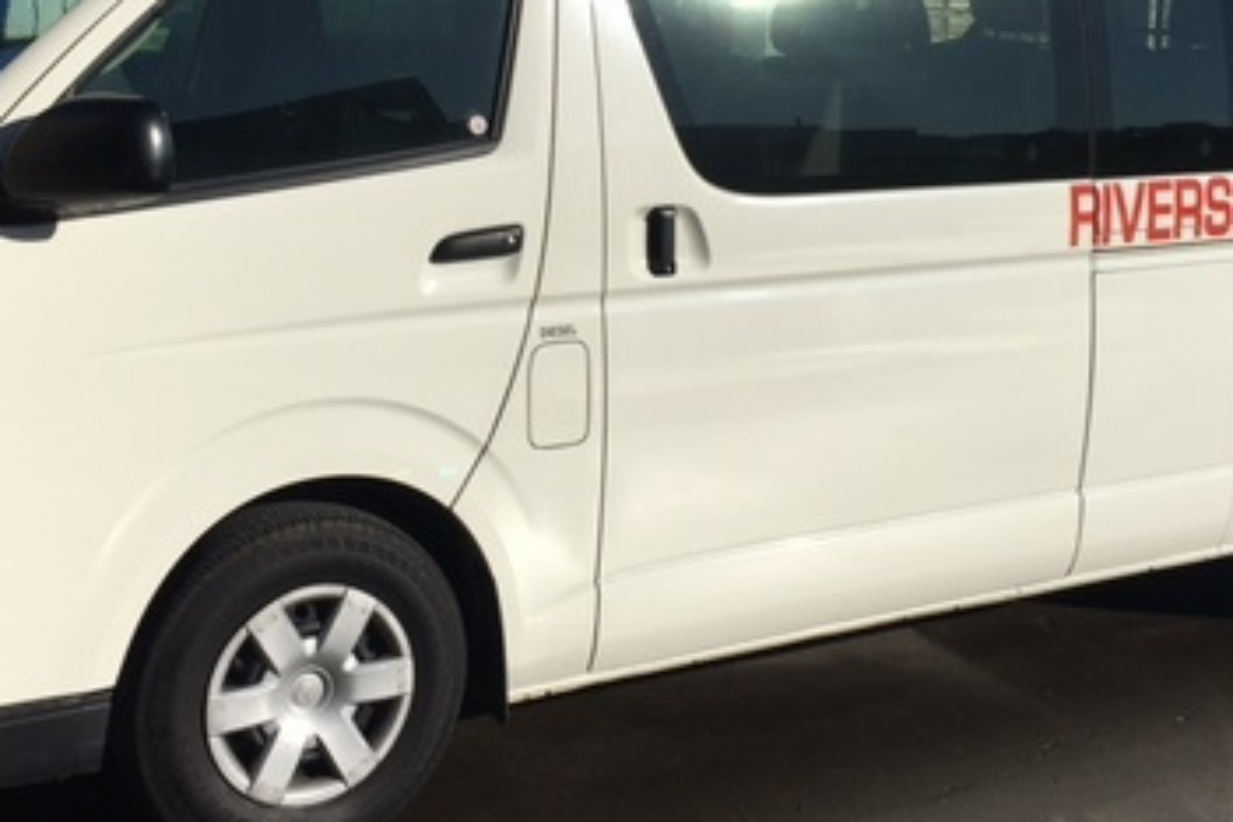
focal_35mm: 55
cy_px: 221
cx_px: 608
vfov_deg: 24.4
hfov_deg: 36.2
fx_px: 1884
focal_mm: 4.15
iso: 25
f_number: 2.2
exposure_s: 1/3846
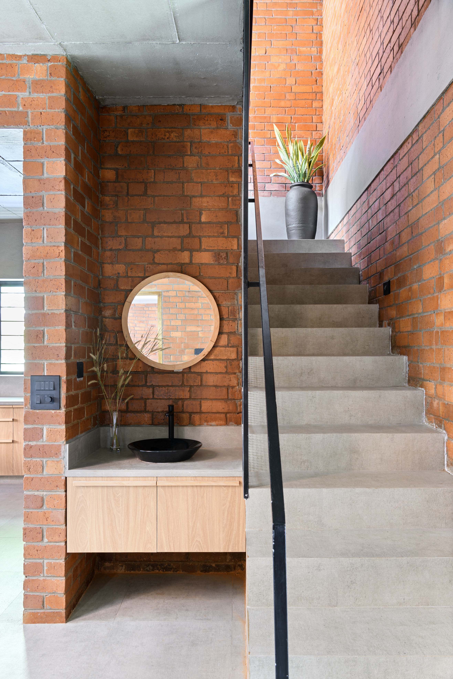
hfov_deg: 45.0
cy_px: 340
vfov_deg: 63.7
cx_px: 226
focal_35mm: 29
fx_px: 547
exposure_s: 25
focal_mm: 29
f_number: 11
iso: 100
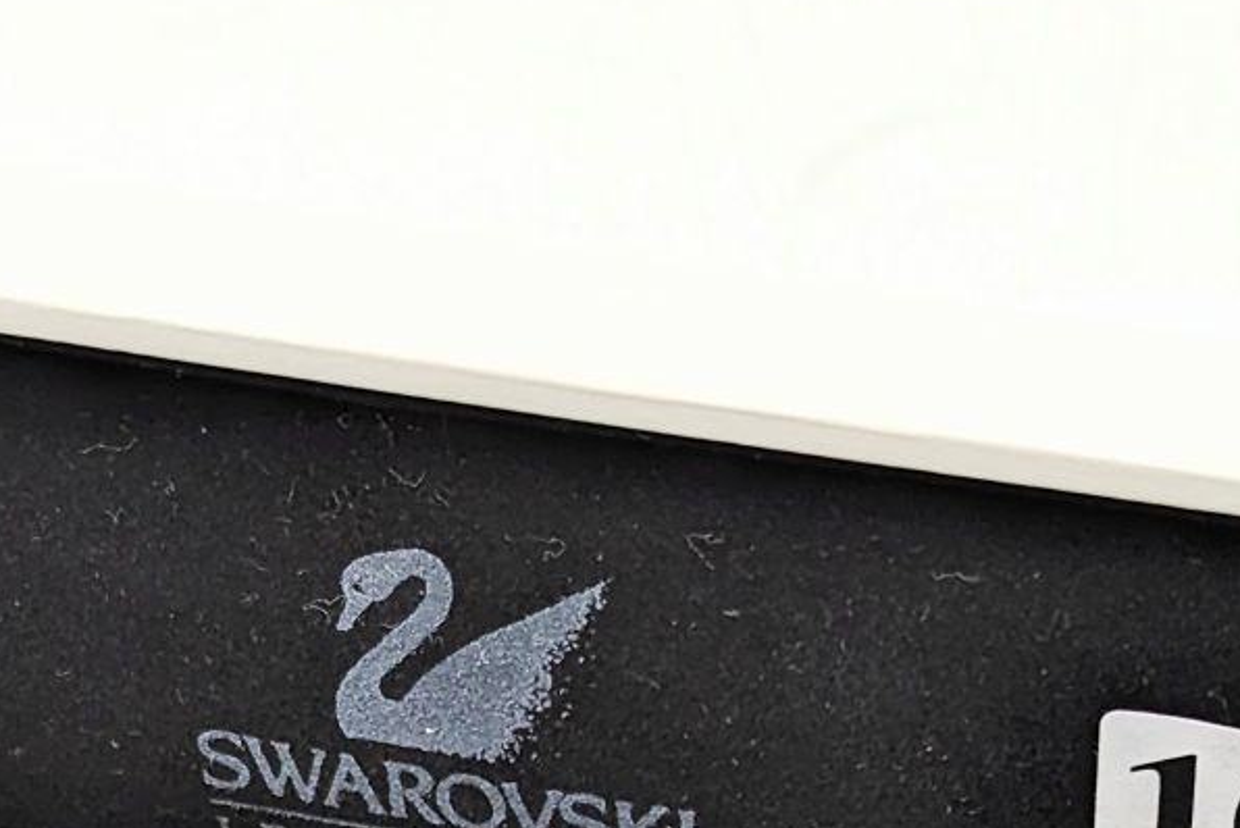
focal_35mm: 171
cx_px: 508
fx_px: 5893
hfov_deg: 12.0
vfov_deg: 7.9
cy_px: 1271
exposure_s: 1/128
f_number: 1.85
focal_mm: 6.81
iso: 49
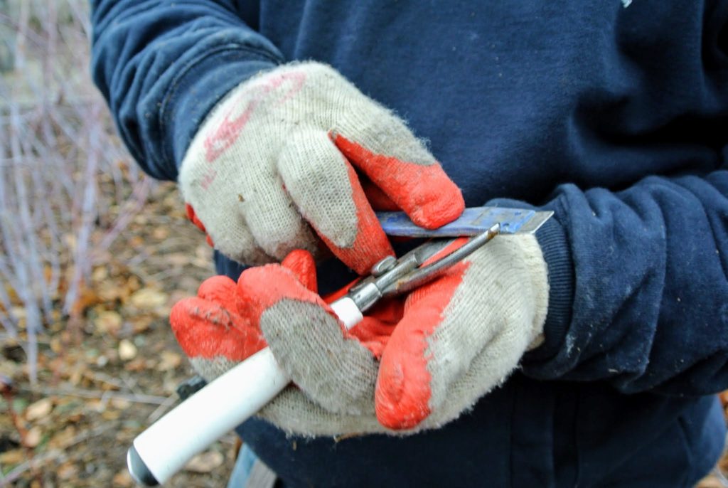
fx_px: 790
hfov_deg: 49.5
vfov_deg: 34.3
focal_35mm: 39
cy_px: 244
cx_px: 364
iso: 200
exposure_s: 1/80
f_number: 4
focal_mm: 14.5
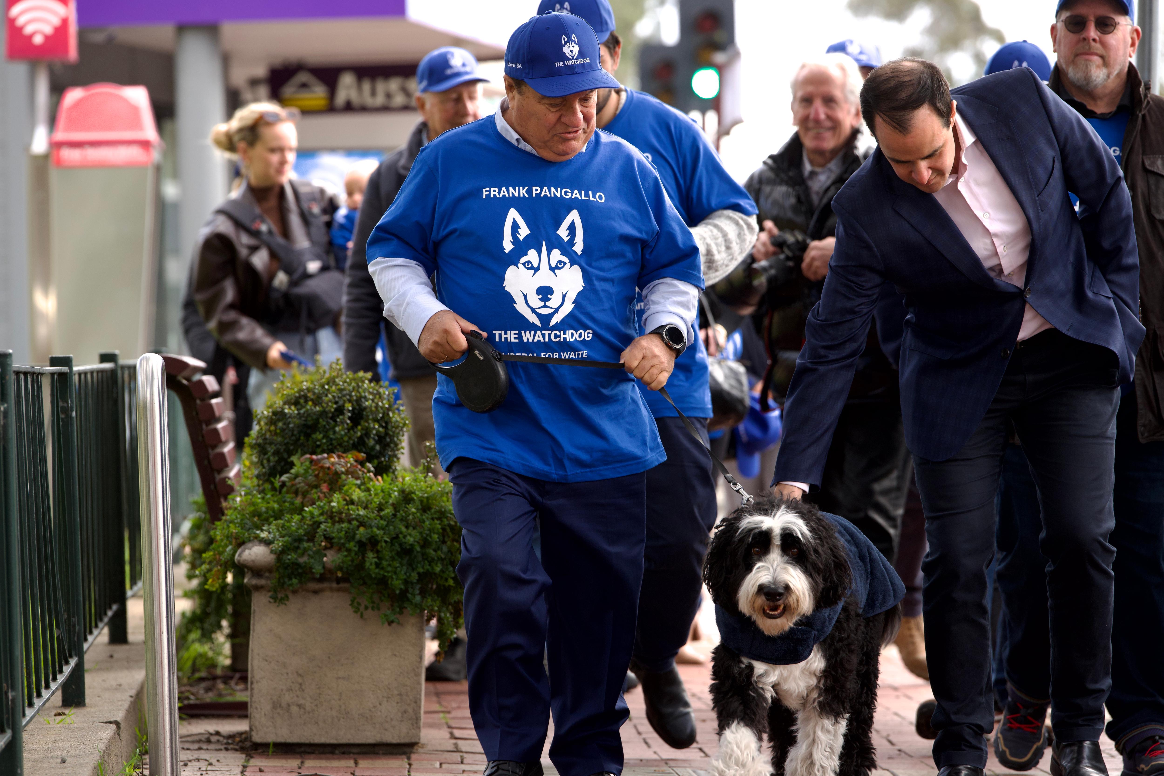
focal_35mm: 194
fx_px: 6272
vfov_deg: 7.1
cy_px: 388
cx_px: 582
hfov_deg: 10.6
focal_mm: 194
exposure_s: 1/500
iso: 500
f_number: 5.6
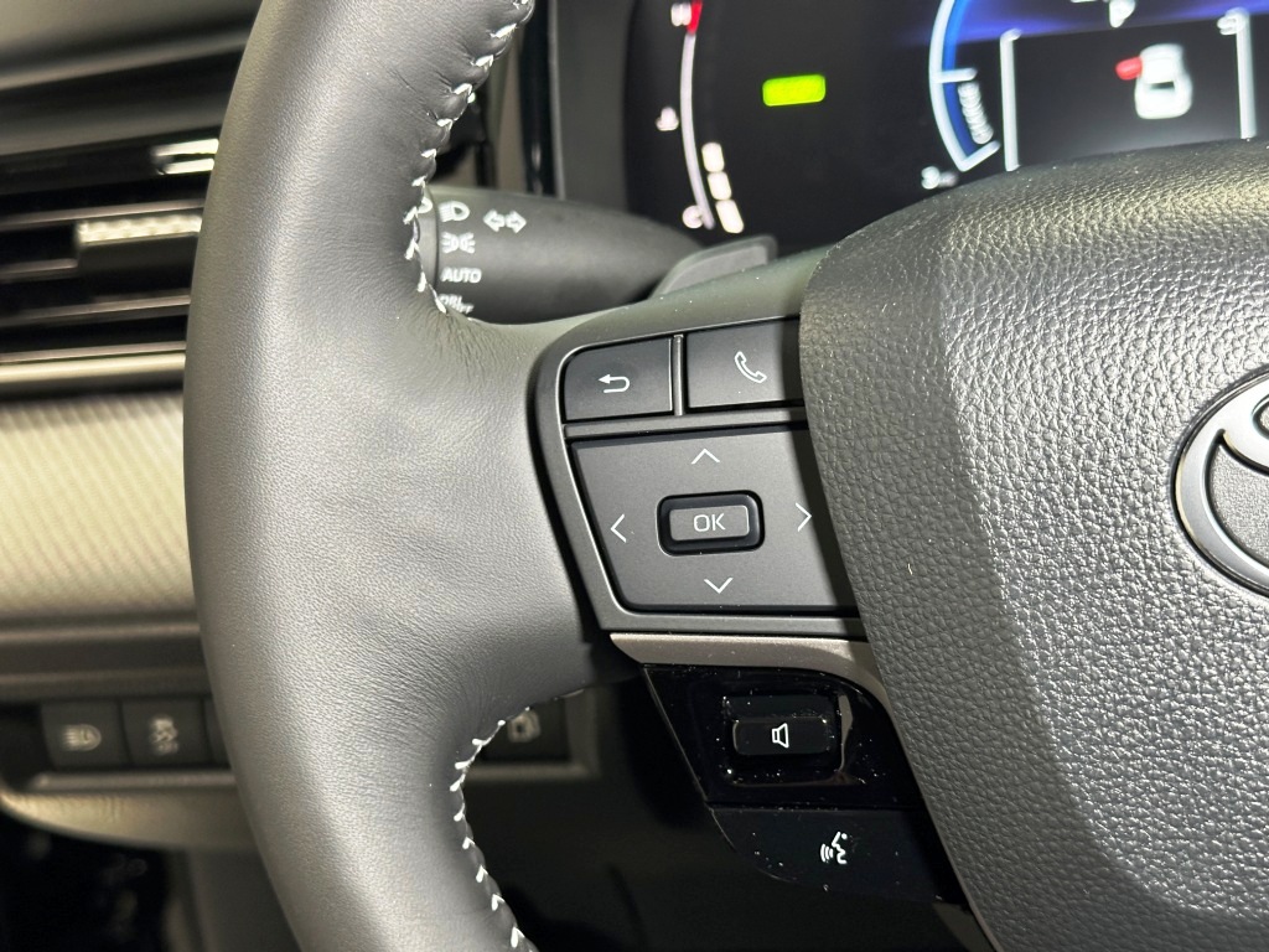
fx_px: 1760
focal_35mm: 48
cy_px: 476
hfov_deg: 39.7
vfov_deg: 30.3
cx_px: 634
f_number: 1.78
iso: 500
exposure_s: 1/30
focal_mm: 6.86
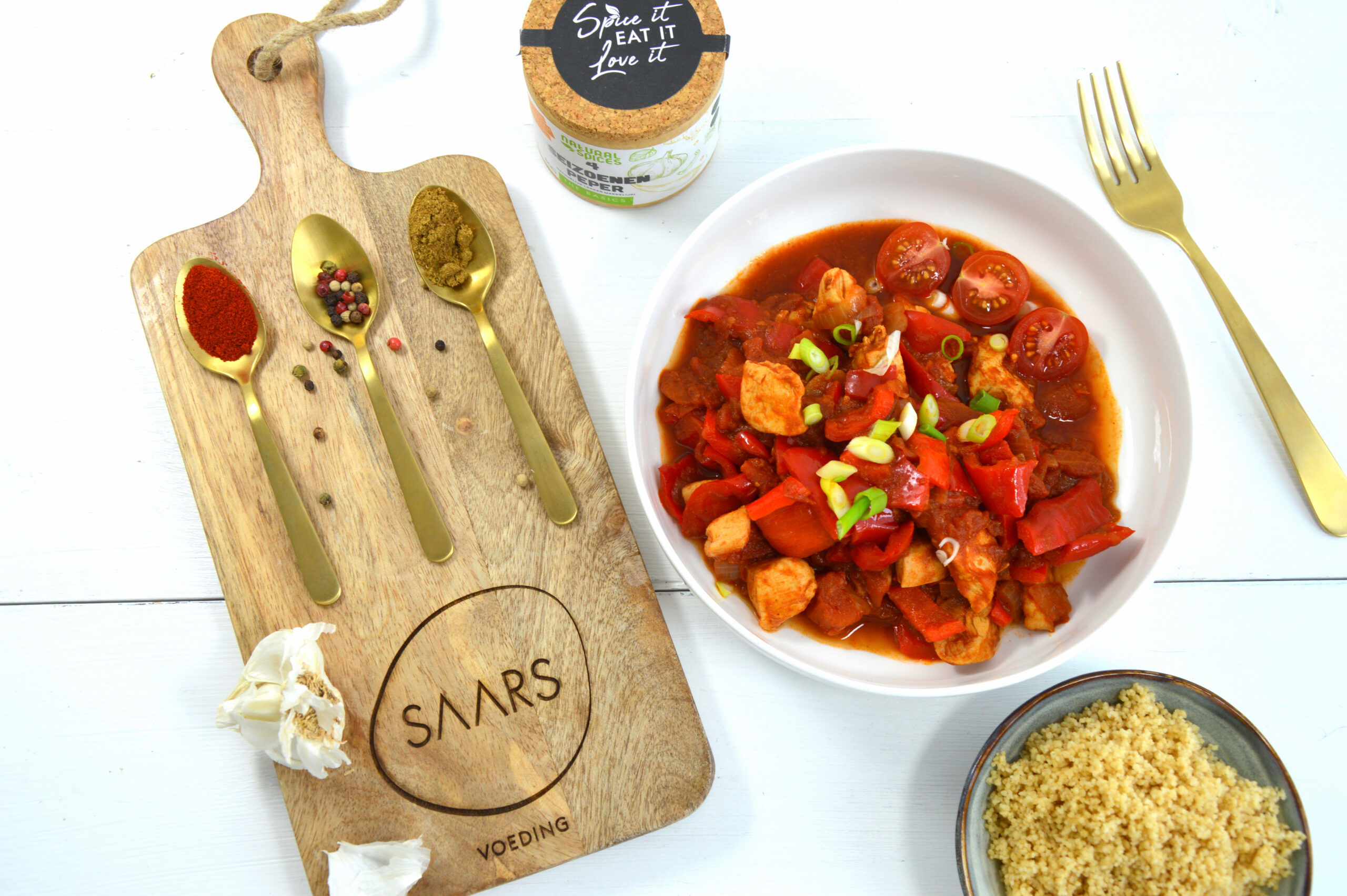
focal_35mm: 39
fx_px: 1458
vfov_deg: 34.1
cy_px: 448
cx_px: 674
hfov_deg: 49.6
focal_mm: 26
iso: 100
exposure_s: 1/125
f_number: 5.6
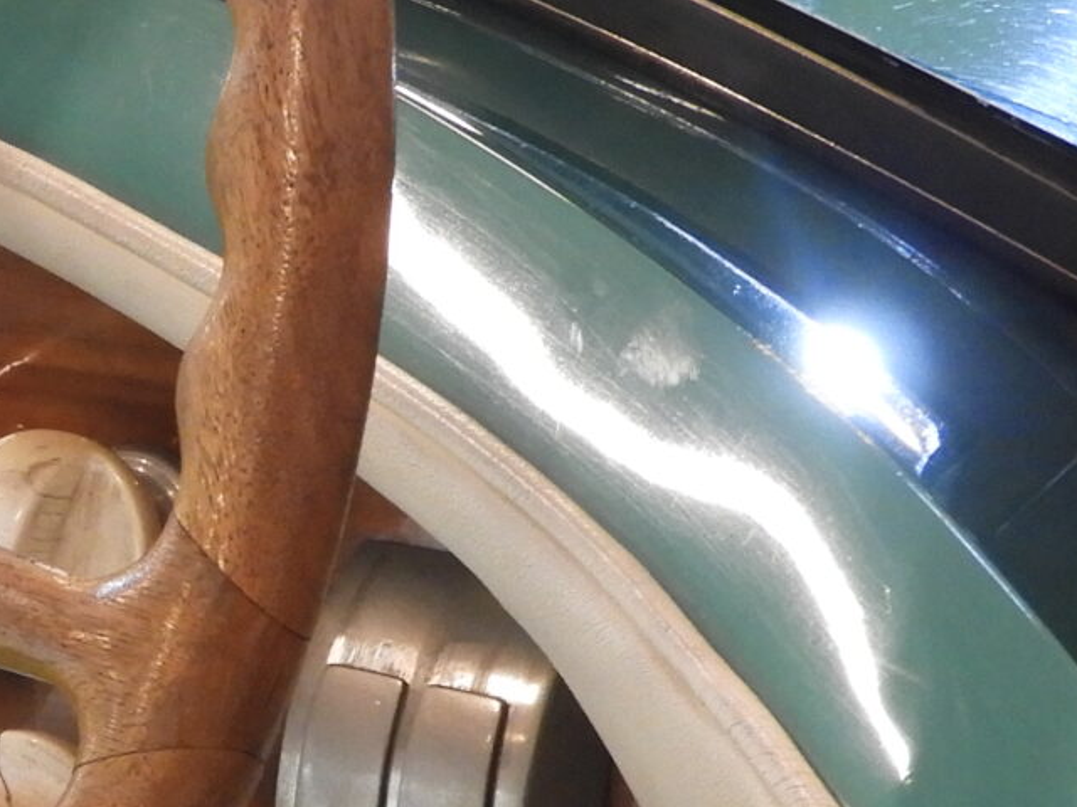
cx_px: -899
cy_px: 444
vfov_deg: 8.2
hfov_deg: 10.3
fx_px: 5600
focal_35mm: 180
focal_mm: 8.1
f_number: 4
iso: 400
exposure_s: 1/20
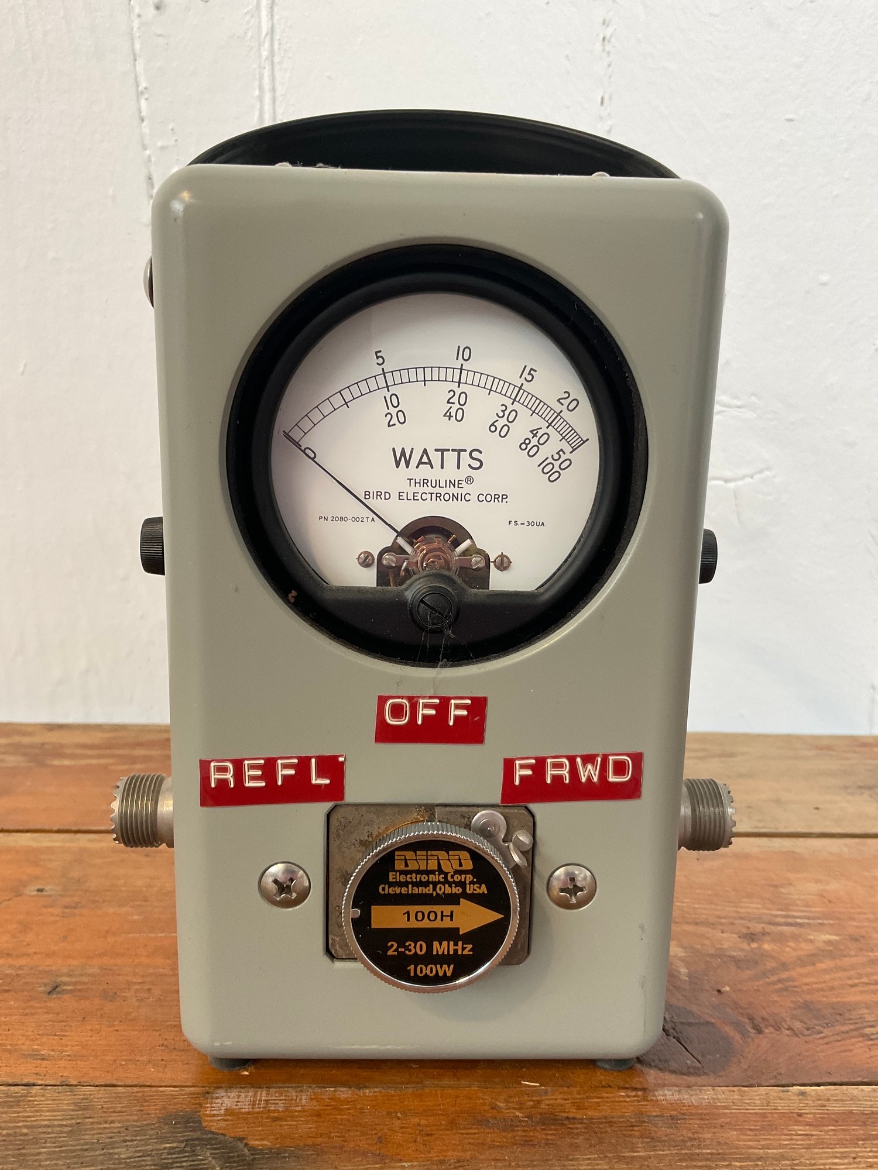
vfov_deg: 61.7
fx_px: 981
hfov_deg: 48.2
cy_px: 585
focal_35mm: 29
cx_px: 439
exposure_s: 1/60
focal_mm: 3
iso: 50
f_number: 1.8
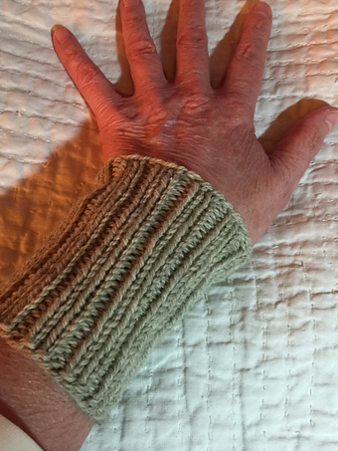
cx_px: 153
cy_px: 193
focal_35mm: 41
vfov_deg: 45.6
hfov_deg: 35.1
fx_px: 534
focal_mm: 4.15
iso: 100
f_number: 2.2
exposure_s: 1/15
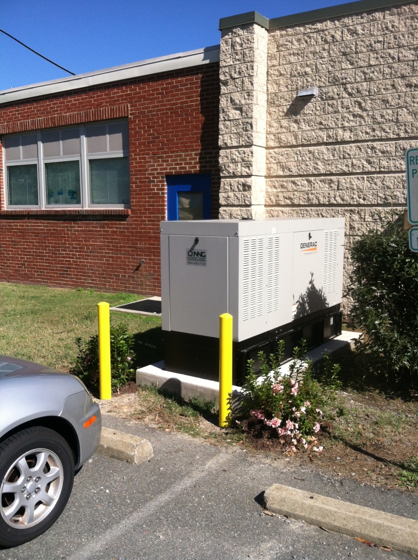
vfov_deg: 52.7
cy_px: 280
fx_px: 565
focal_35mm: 35
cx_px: 209
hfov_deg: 40.6
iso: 80
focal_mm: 3.85
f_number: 2.8
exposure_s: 1/1250
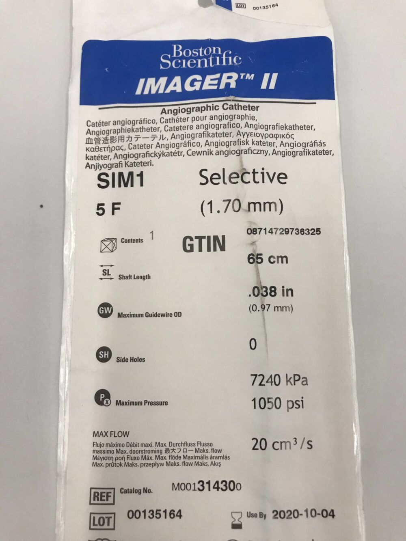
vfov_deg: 63.4
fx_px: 438
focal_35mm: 28
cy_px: 270
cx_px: 203
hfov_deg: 49.8
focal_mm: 3.99
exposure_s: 1/40
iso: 25
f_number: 1.8
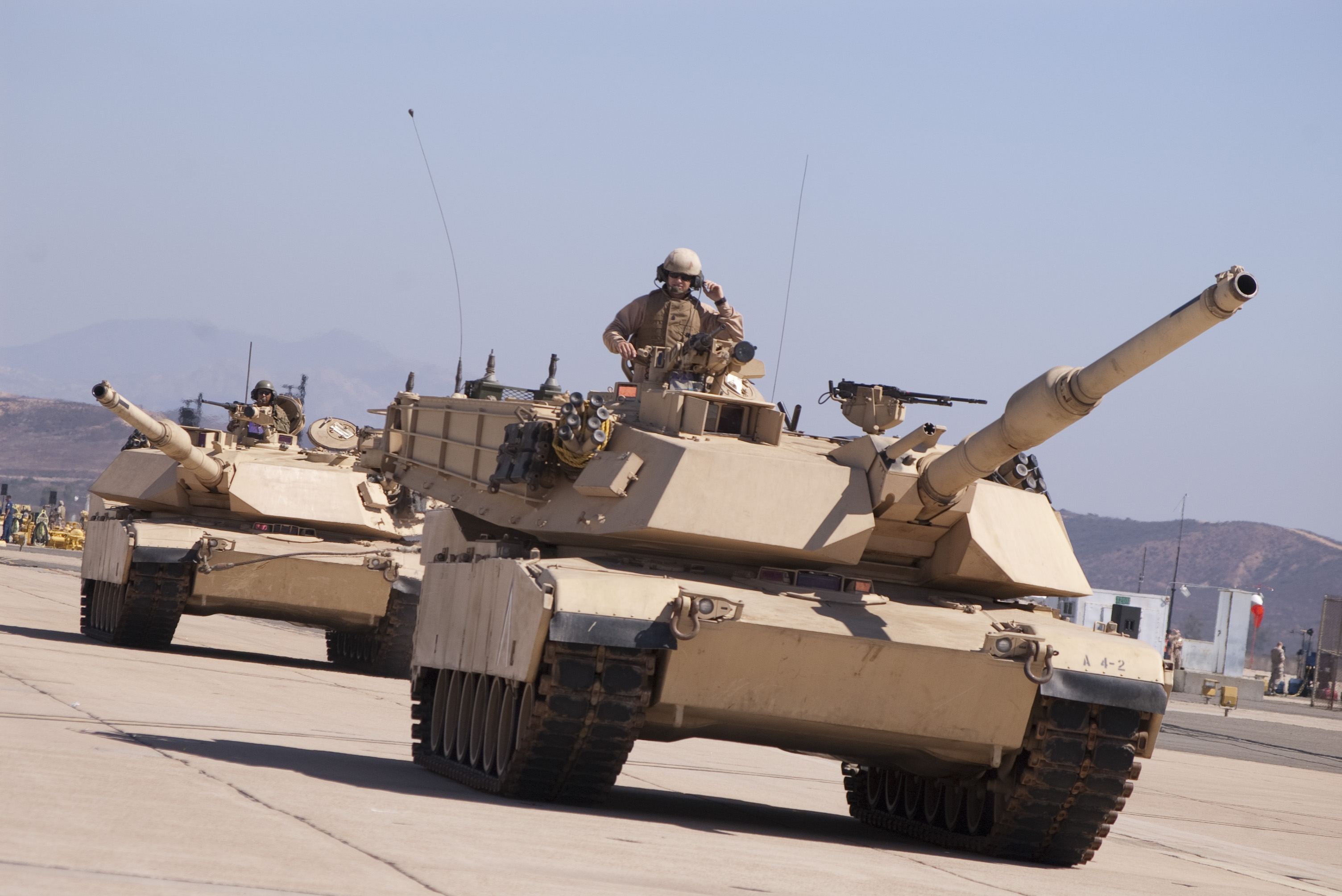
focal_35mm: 207
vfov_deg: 6.6
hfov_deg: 9.9
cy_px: 448
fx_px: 7719
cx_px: 671
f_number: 8
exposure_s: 1/500
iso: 200
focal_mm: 138
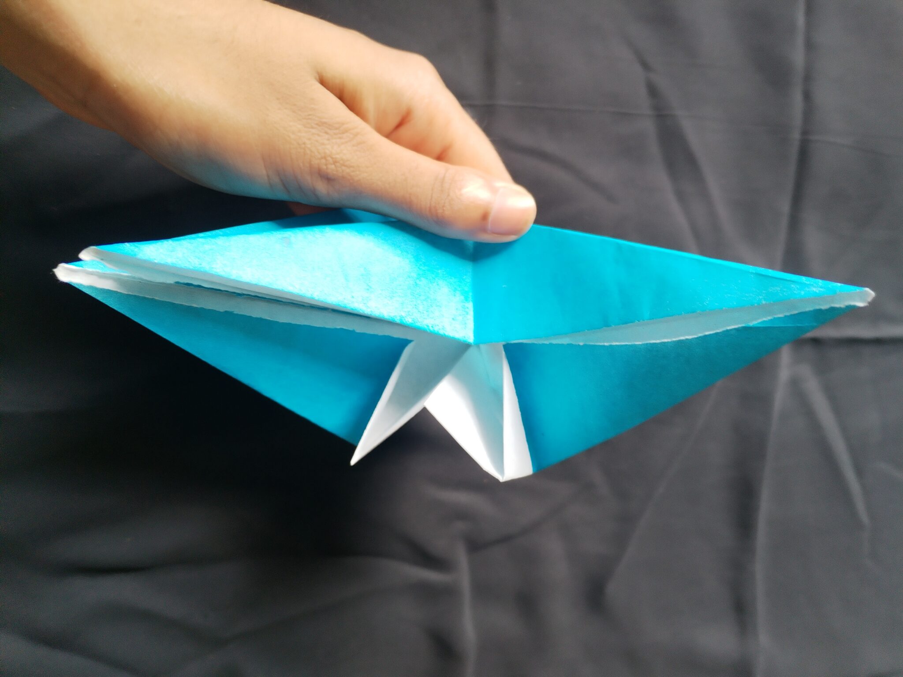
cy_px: 338
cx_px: 452
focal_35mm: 26
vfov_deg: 53.1
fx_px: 678
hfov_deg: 67.3
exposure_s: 1/33.3
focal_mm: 4.75
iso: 216
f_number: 1.8
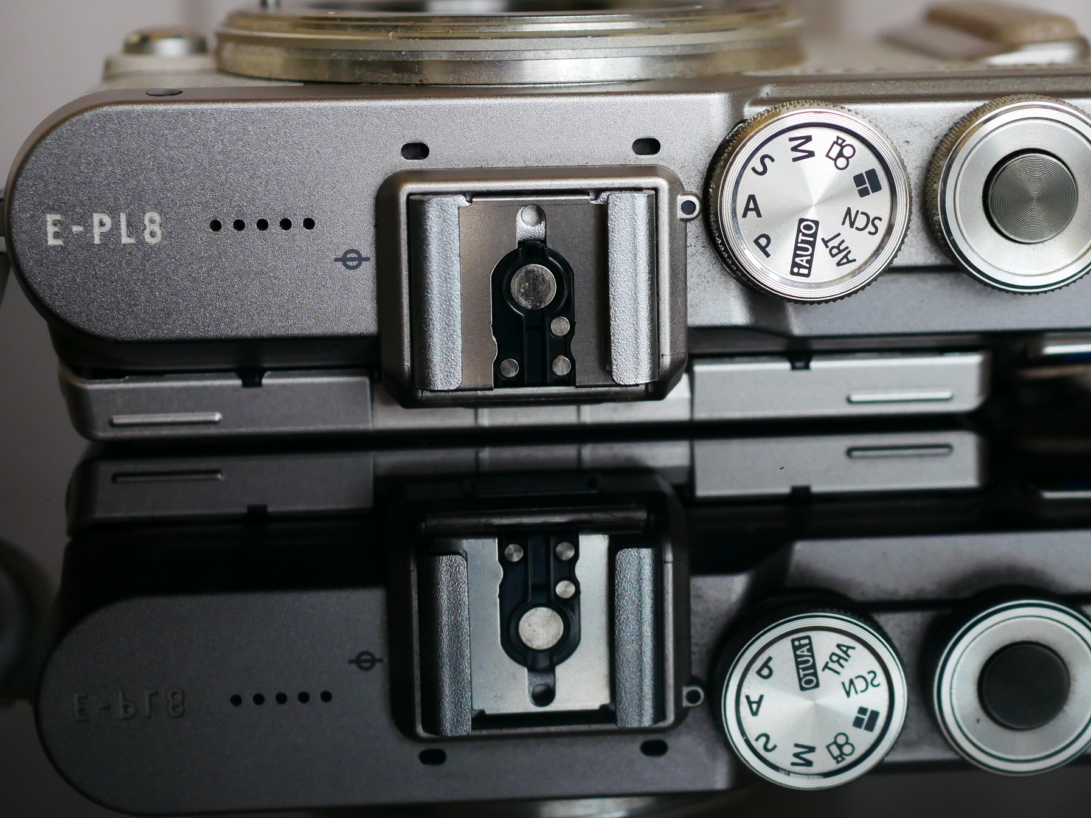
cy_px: 303
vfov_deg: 19.3
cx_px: 618
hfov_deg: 25.6
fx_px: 2395
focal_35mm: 76
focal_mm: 30
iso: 1250
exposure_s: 1/60
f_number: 3.5
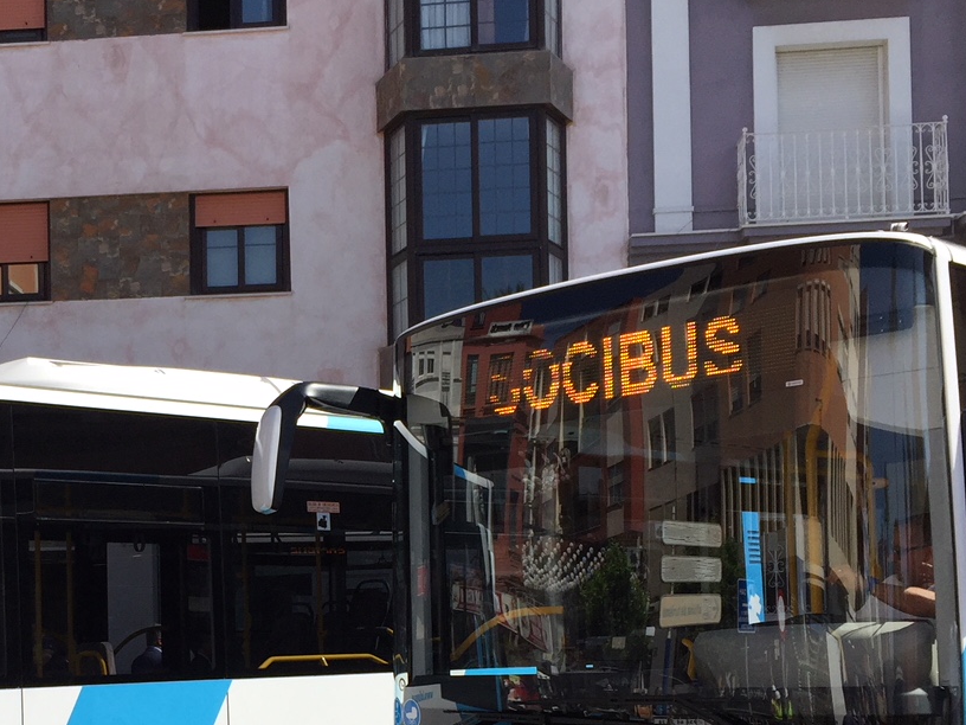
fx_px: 1619
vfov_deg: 24.8
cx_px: 204
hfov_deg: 32.4
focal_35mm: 58
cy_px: 578
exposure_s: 1/1883
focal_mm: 4.15
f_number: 2.2
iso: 32
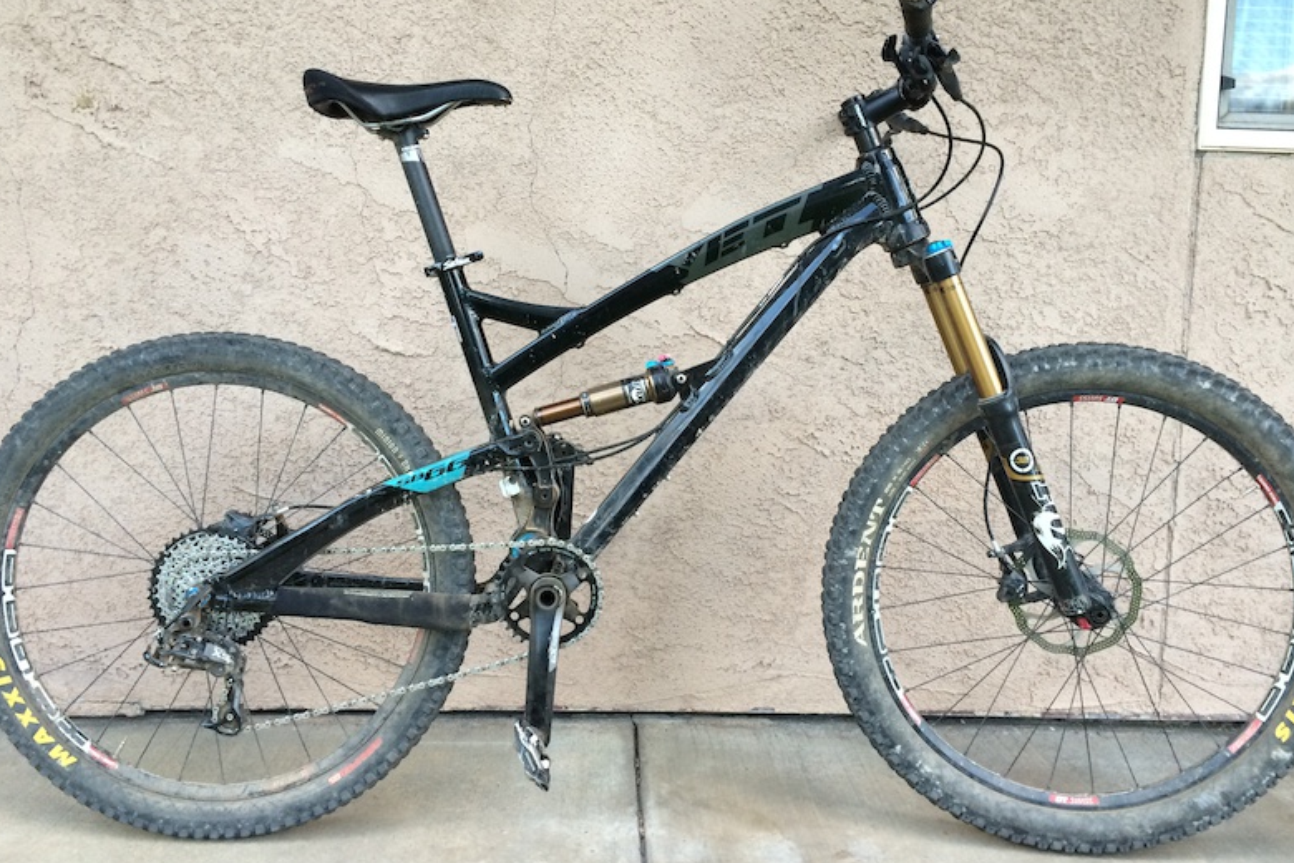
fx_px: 1150
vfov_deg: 41.1
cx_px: 642
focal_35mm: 32
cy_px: 402
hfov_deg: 58.7
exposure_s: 1/30
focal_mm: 4.12
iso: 64
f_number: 2.2
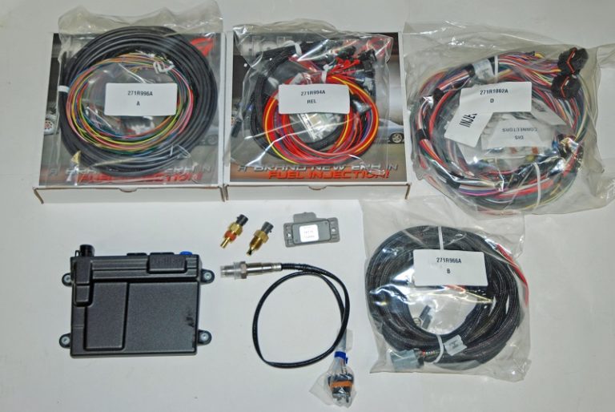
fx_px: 898
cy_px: 206
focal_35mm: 52
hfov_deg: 37.8
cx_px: 308
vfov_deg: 25.8
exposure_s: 1/15
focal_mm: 35
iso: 100
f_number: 4.2
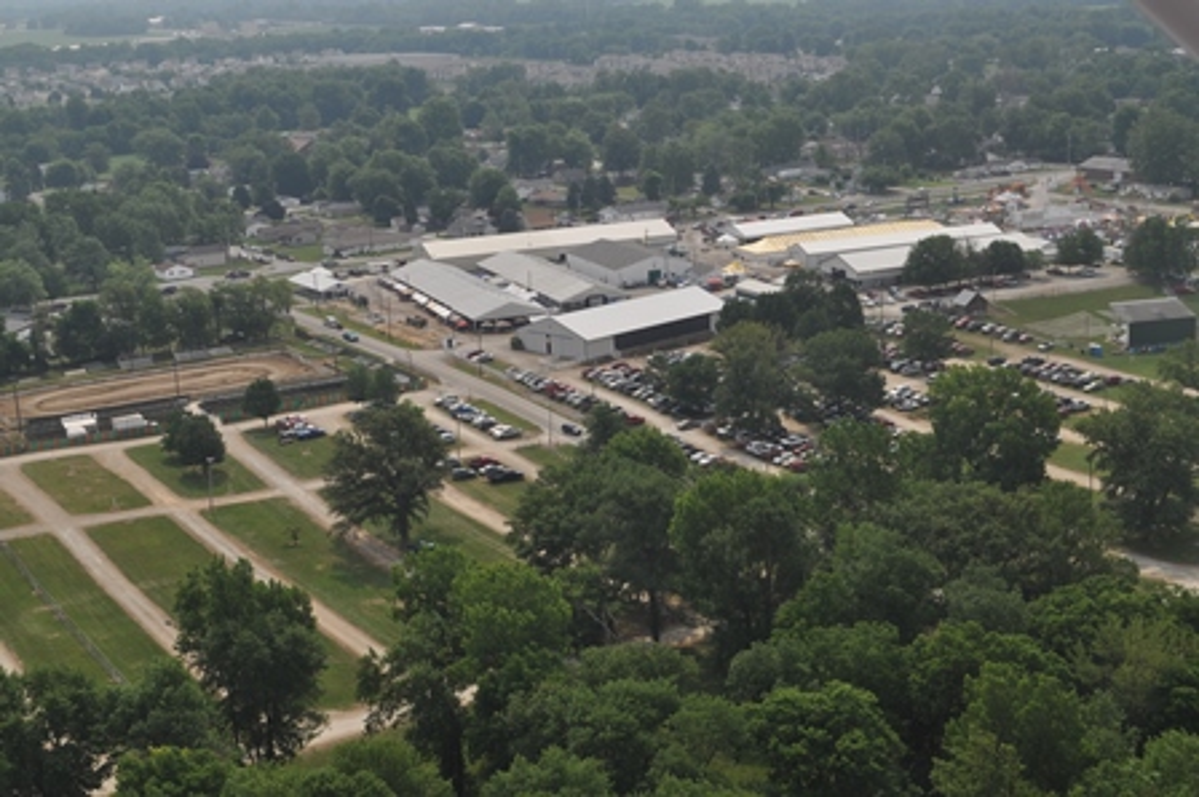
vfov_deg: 23.7
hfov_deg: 35.1
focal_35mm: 57
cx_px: 600
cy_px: 398
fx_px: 1897
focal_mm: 38
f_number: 10
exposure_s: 1/400
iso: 200
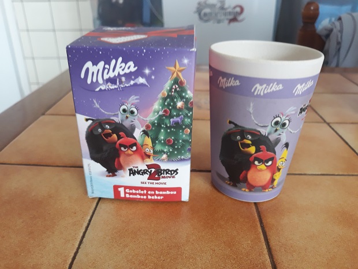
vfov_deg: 51.4
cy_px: 134
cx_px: 179
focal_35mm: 27
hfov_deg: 65.3
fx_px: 279
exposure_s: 1/33
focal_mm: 3.71
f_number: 1.7
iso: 160
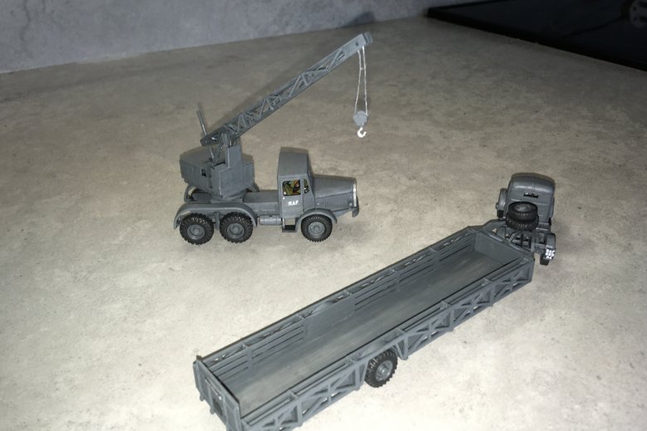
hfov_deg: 60.3
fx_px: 557
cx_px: 332
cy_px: 221
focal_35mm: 31
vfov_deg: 42.3
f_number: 2.2
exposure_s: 1/59
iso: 25
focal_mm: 4.15
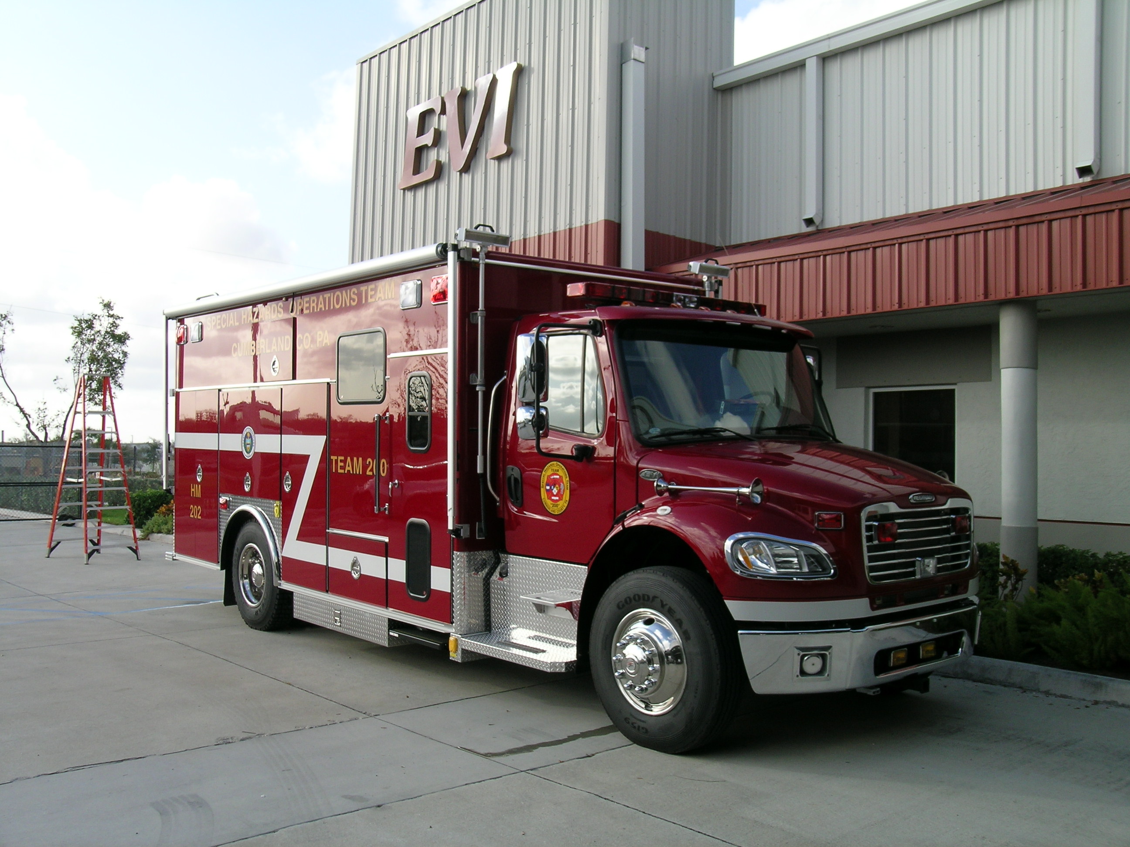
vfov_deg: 40.7
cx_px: 565
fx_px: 1143
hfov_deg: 52.6
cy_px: 424
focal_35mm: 35
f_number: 6
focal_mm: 7.2
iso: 50
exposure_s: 1/169
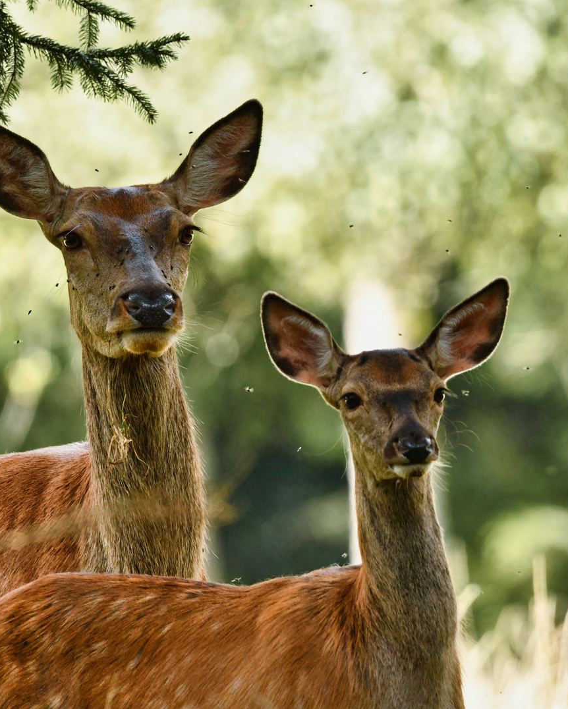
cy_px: 355
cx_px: 246
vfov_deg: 1.5
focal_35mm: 1270
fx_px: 26679
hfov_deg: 1.2
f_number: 7.1
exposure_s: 1/320
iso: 800
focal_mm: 600
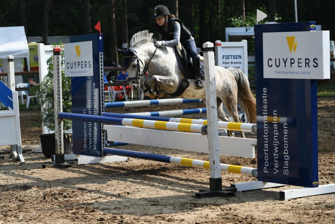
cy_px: 112
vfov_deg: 13.0
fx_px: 977
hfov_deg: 19.5
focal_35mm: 105
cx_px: 168
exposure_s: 1/800
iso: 110
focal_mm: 70
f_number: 3.5
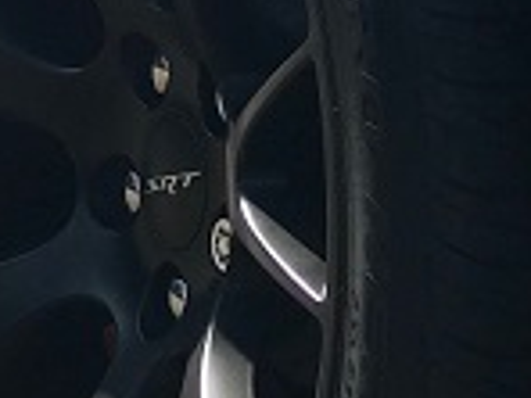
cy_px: -601
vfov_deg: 4.6
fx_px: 4771
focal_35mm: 311
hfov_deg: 6.3
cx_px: -199
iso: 20
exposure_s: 1/894
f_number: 2.8
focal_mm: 6.6
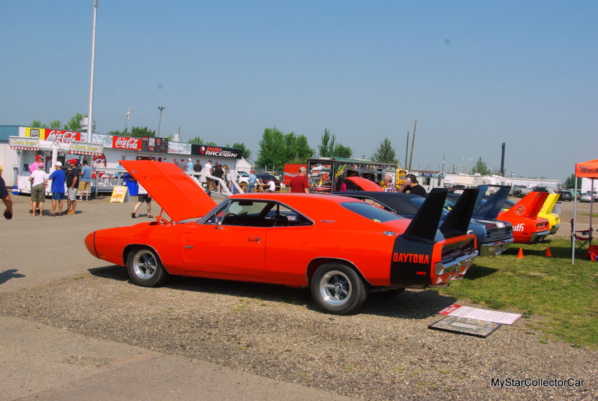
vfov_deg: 34.3
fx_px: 649
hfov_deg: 49.5
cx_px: 299
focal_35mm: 39
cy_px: 200
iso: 100
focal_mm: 26
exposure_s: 1/250
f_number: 9.5
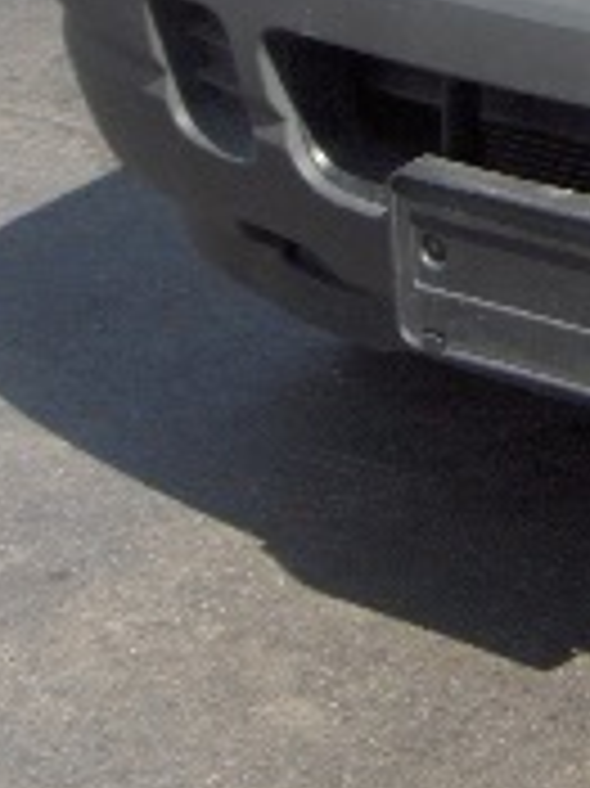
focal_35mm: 143
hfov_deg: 9.4
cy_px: -243
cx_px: 1315
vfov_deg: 13.3
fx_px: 3254
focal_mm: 8
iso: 100
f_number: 4.8
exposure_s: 1/431
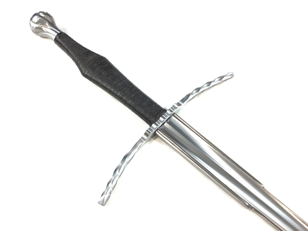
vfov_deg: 45.4
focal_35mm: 31
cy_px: 116
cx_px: 154
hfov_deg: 58.4
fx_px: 276
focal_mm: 3.3
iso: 250
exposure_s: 1/60
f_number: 2.4
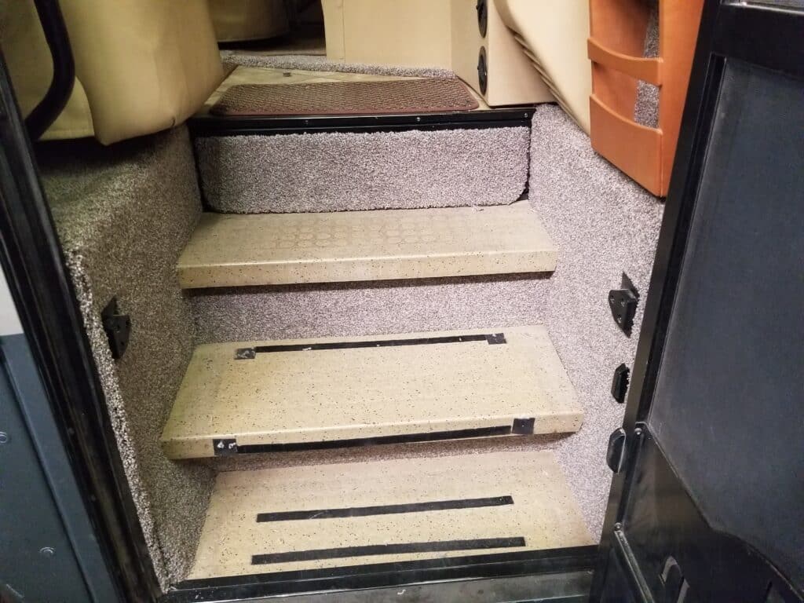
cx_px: 402
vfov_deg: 53.1
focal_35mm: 26
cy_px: 302
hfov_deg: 67.3
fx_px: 604
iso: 800
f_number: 1.7
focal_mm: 4.3
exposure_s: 1/40
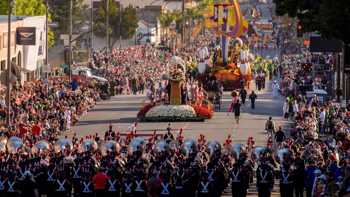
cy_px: 97
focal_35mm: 273
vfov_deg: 4.4
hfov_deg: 7.9
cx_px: 175
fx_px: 2534
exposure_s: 1/1000
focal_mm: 260
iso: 400
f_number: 5.6
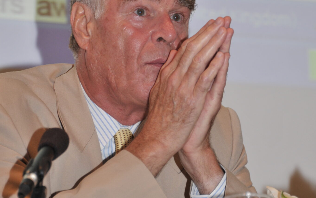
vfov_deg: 4.3
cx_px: 158
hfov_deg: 6.8
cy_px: 66
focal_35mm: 307
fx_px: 2644
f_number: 5.6
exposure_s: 1/80
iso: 800
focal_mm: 200
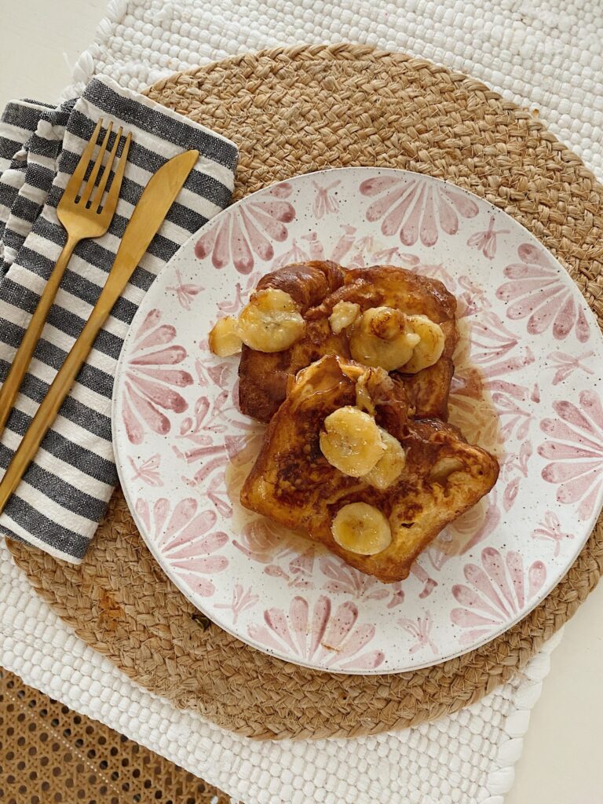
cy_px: 402
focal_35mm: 26
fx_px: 604
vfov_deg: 67.3
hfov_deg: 53.1
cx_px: 302
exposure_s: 1/60
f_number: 1.8
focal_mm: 4.25
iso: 500
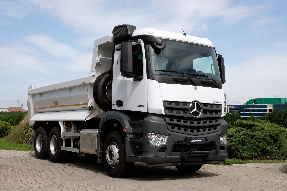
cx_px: 144
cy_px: 96
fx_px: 359
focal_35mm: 45
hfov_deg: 43.6
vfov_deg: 29.9
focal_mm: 30.2
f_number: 22
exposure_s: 1/70
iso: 400
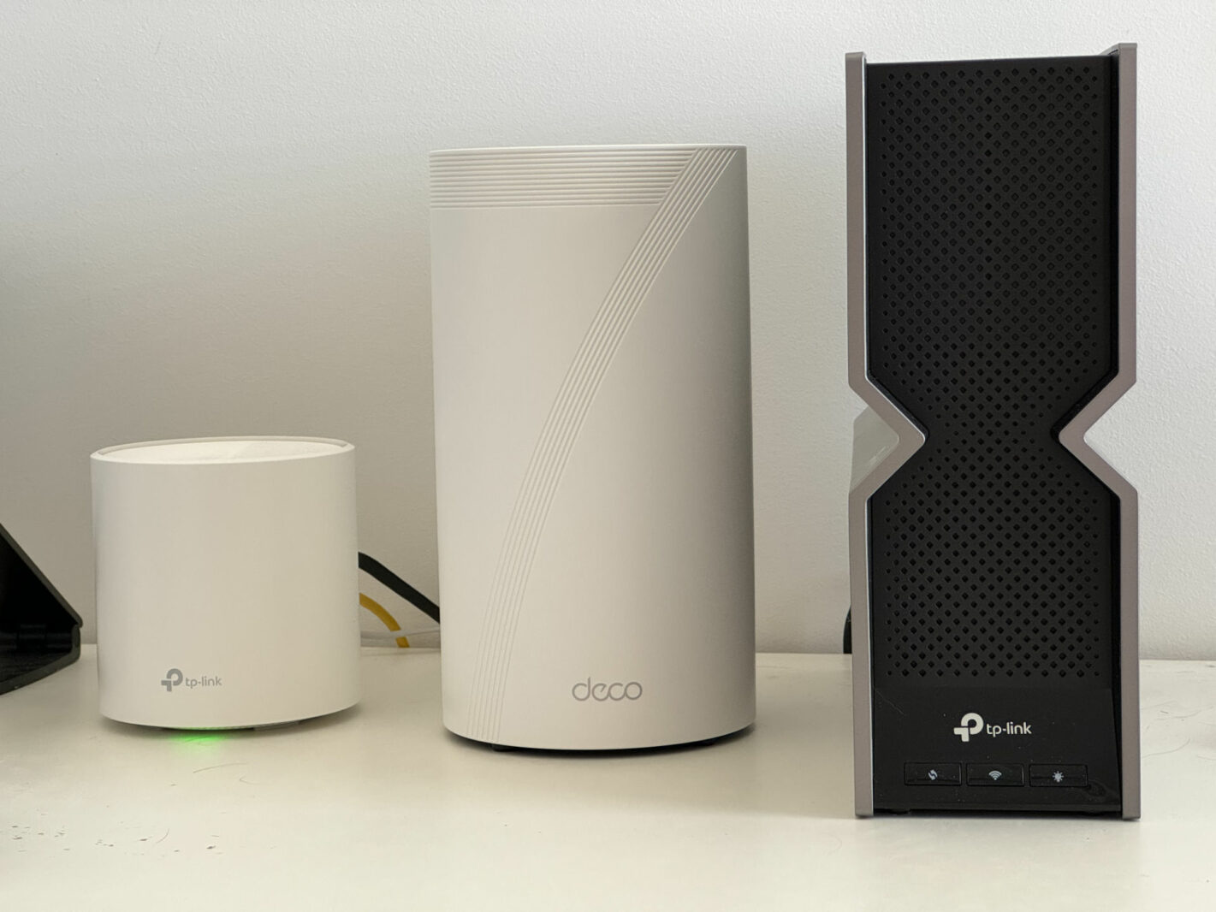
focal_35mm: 77
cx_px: 608
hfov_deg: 25.3
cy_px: 456
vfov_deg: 19.1
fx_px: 2705
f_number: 2.8
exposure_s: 1/63
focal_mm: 9
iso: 200
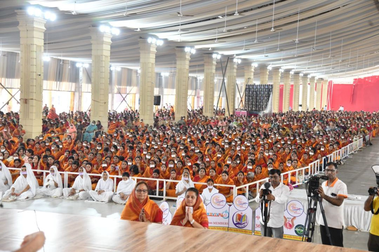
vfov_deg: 23.4
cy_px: 126
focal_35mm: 58
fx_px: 611
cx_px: 190
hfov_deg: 34.5
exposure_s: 1/250
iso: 2000
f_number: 4.5
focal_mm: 58
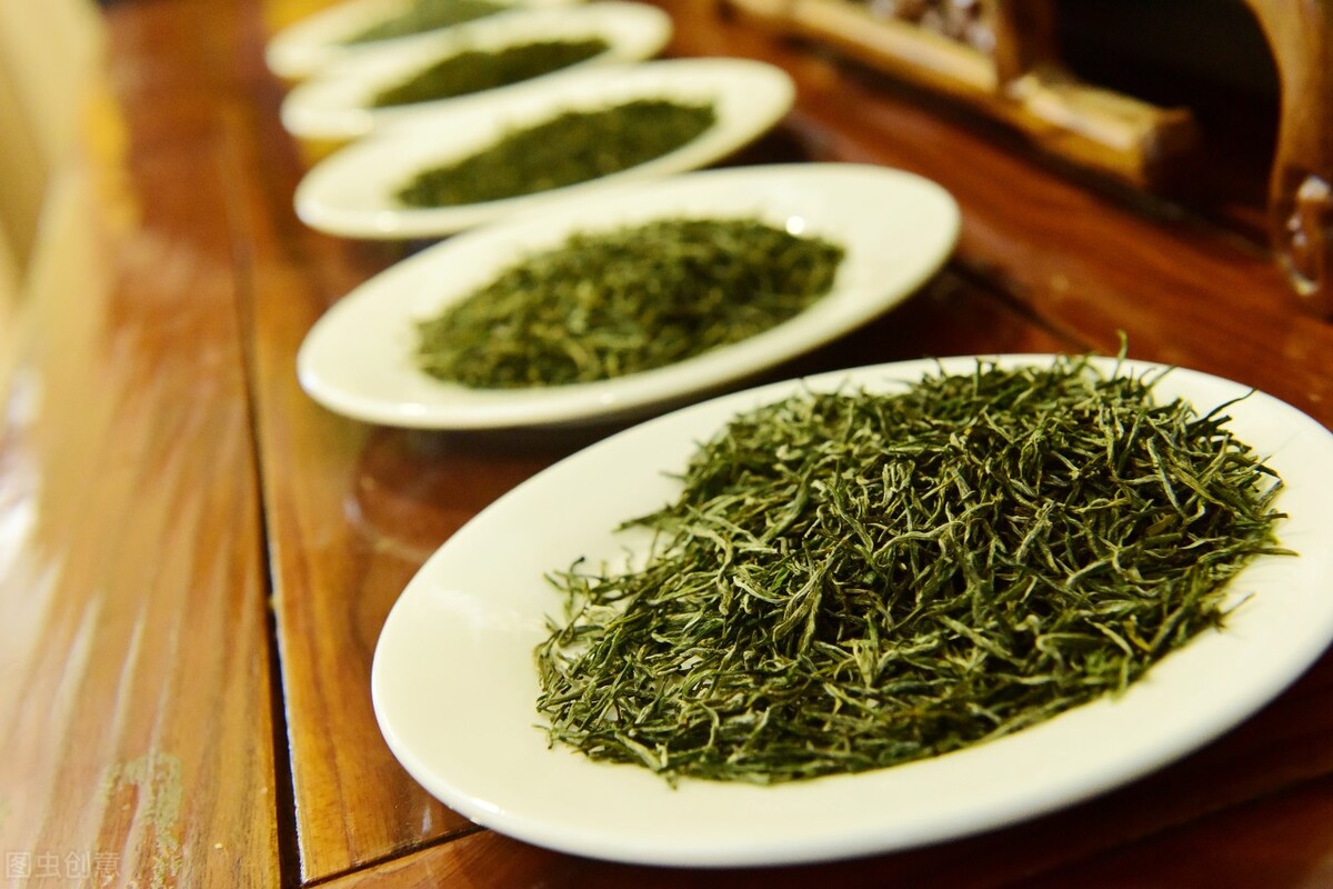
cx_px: 666
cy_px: 444
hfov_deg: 38.2
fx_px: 1925
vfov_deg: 26.0
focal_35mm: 52
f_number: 7.1
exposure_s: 1/80
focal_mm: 52
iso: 6400
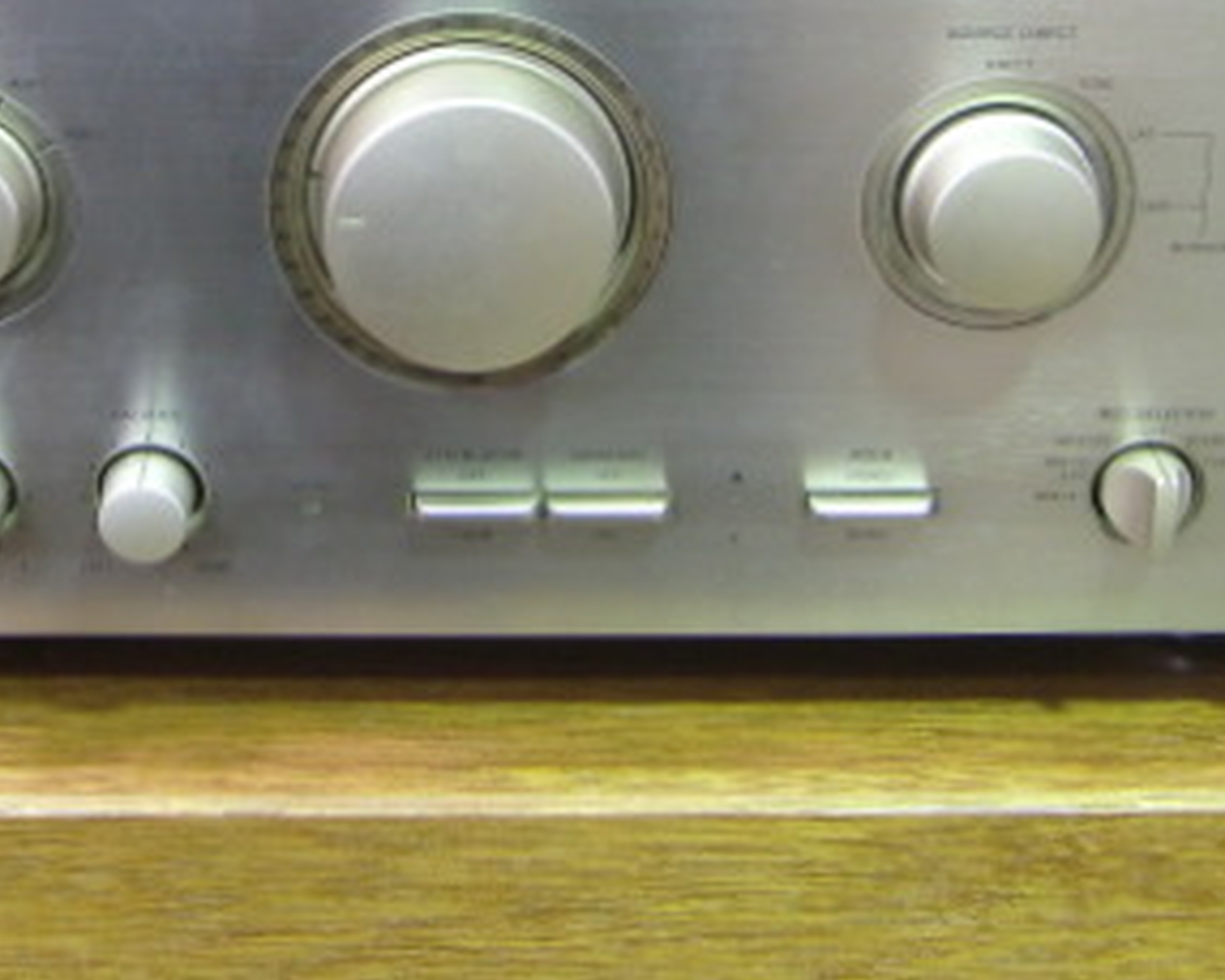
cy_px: 68
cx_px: 428
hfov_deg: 26.3
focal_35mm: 72
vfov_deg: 20.8
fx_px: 2611
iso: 200
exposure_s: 1/13
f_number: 2.7
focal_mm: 5.8
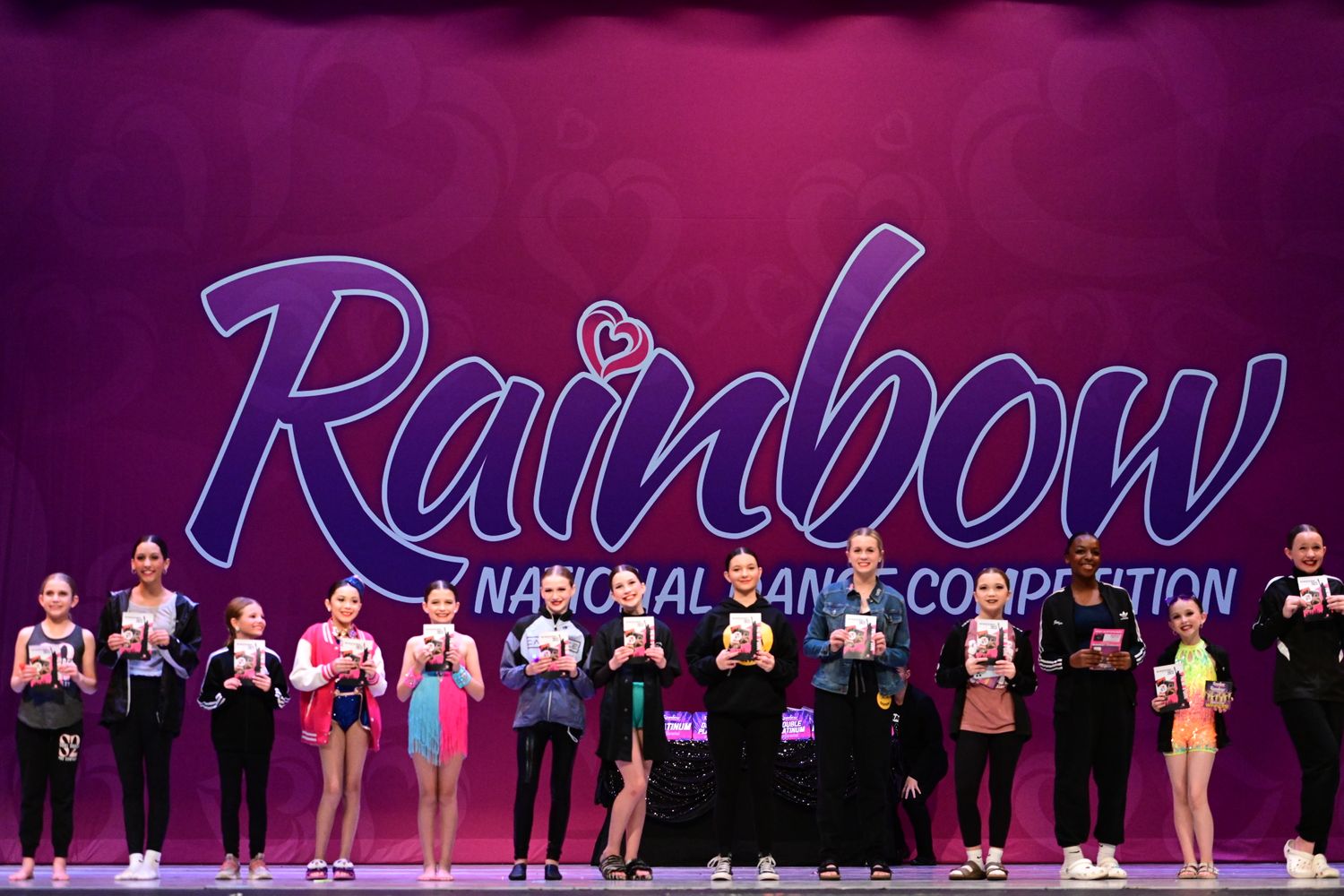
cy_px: 448
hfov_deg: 28.8
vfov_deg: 19.5
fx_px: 2613
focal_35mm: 70
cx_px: 672
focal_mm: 70
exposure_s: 1/800
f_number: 2.8
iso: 6400
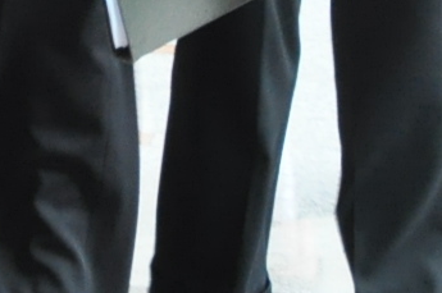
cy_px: -464
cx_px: -219
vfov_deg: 2.2
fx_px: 7540
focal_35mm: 615
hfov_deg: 3.3
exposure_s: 1/40
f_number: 5.3
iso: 1000
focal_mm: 66
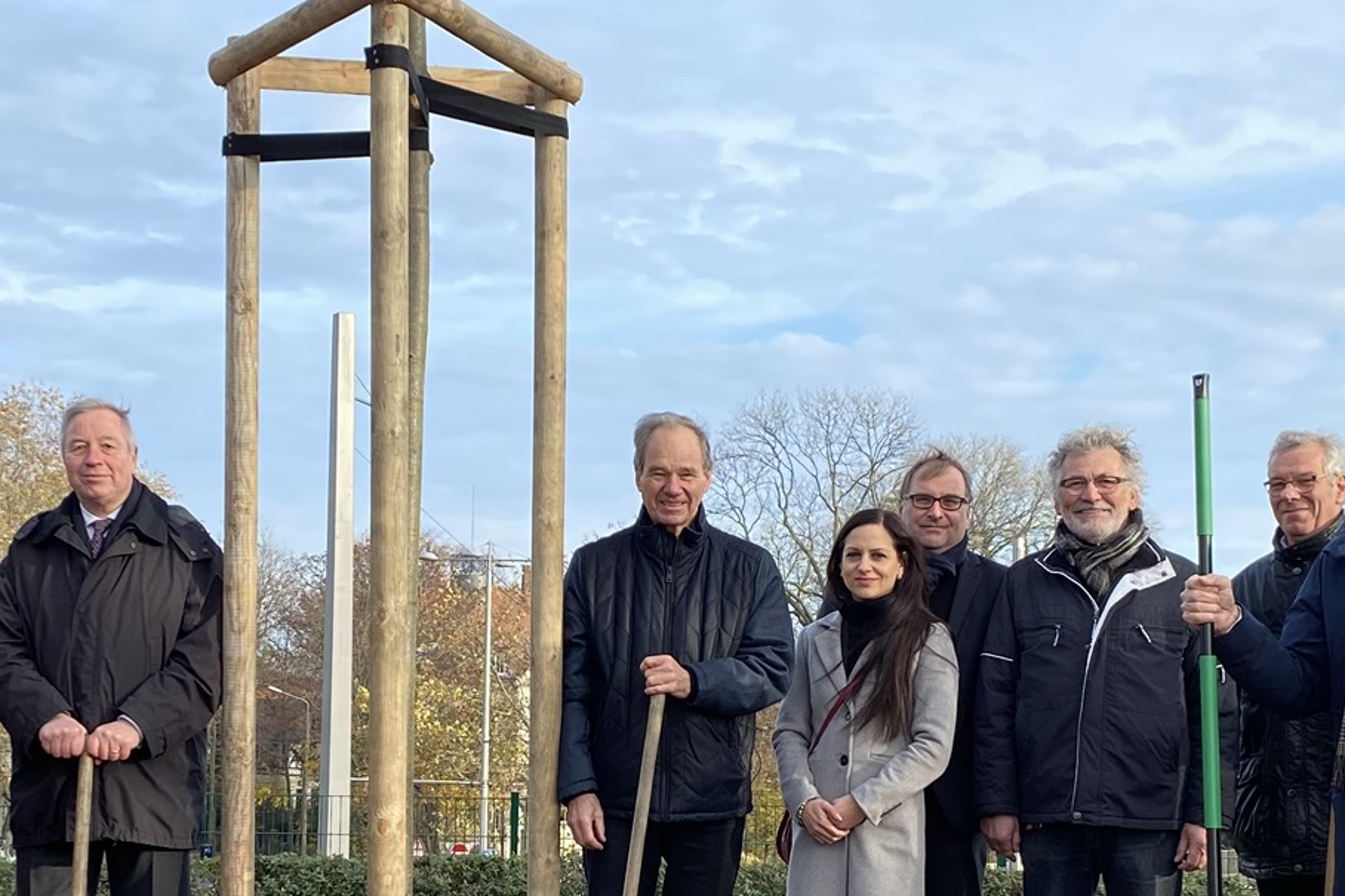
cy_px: 681
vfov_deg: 22.0
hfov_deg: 32.8
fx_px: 2278
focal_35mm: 61
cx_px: 561
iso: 32
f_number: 1.8
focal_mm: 4.25
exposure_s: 1/610
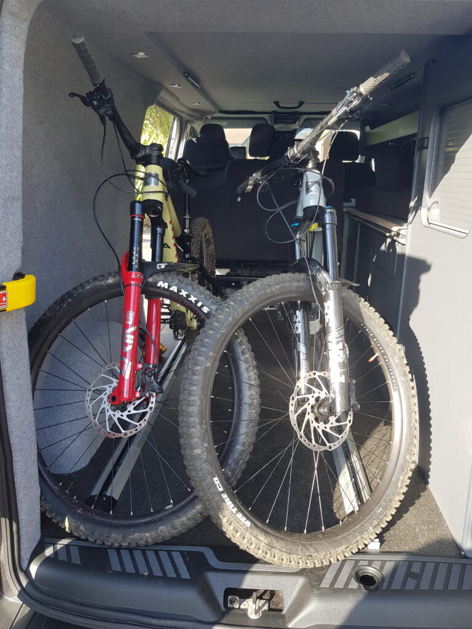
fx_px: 473
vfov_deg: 67.3
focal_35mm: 26
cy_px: 314
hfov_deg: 53.1
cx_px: 236
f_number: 1.7
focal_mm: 4.2
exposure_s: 1/174
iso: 40
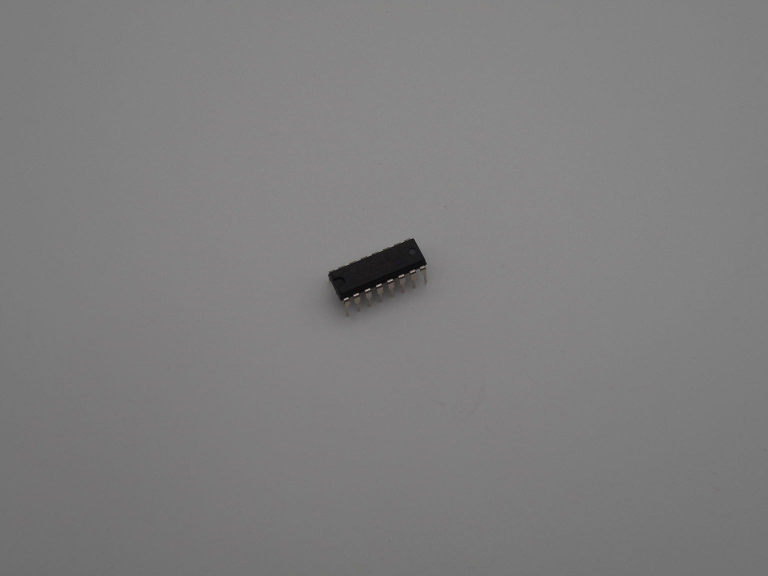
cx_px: 384
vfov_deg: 21.9
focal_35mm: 67
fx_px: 1486
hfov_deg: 29.0
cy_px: 288
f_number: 5.3
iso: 80
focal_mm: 12
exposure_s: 1/250
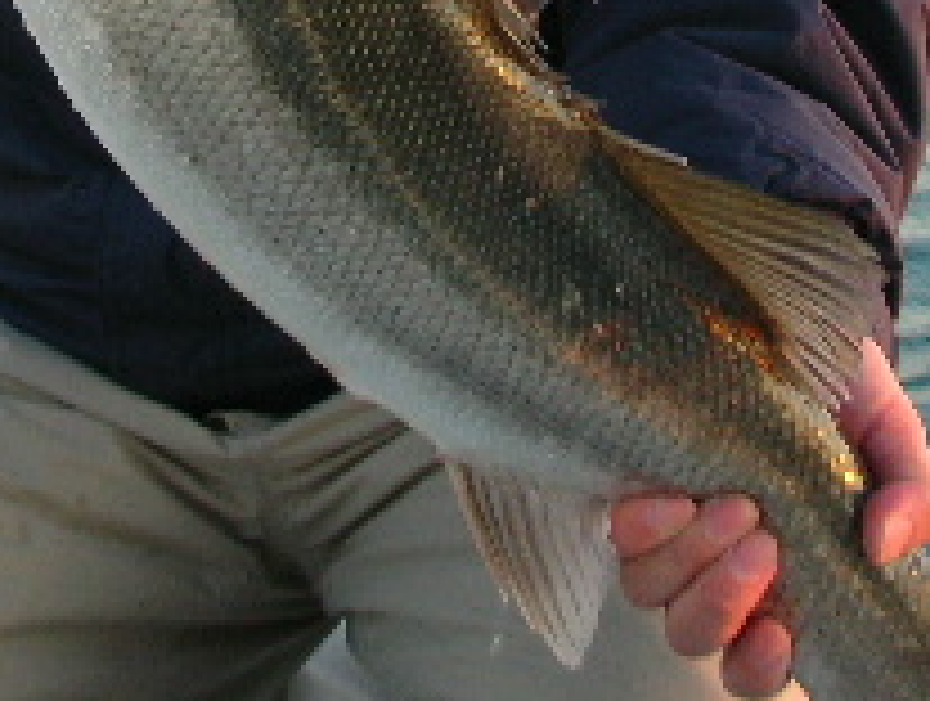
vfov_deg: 13.3
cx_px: 314
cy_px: -220
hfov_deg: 18.1
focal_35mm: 108
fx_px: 2907
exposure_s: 1/45.4
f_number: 3
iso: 50
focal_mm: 5.8
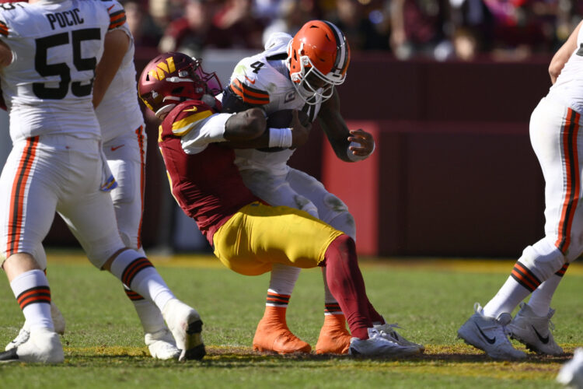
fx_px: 6477
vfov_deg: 3.4
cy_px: 194
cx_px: 292
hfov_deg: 5.2
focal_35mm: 400
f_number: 2.8
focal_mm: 400
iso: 250
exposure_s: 1/5000
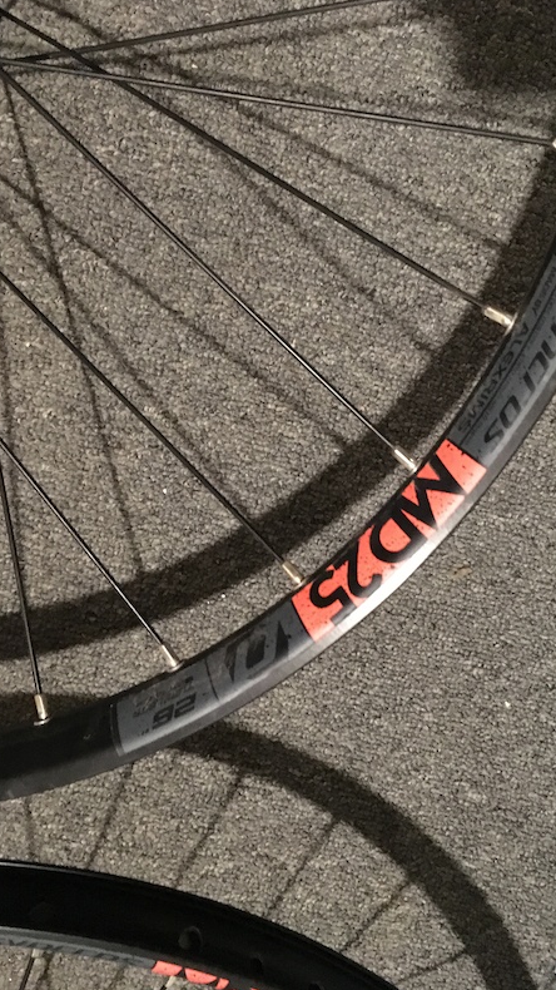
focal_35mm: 32
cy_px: 492
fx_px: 839
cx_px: 279
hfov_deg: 36.7
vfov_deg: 61.0
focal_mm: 4.15
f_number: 2.2
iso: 800
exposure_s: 1/15
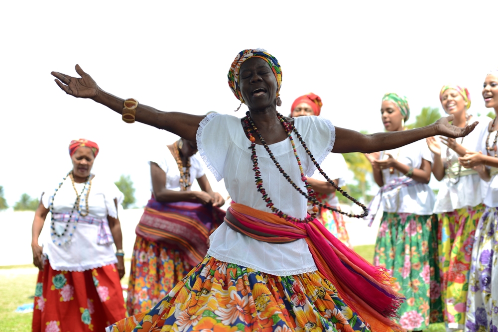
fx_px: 692
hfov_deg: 39.6
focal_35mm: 50
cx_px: 249
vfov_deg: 27.0
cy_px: 166
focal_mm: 50
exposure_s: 1/400
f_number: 3.2
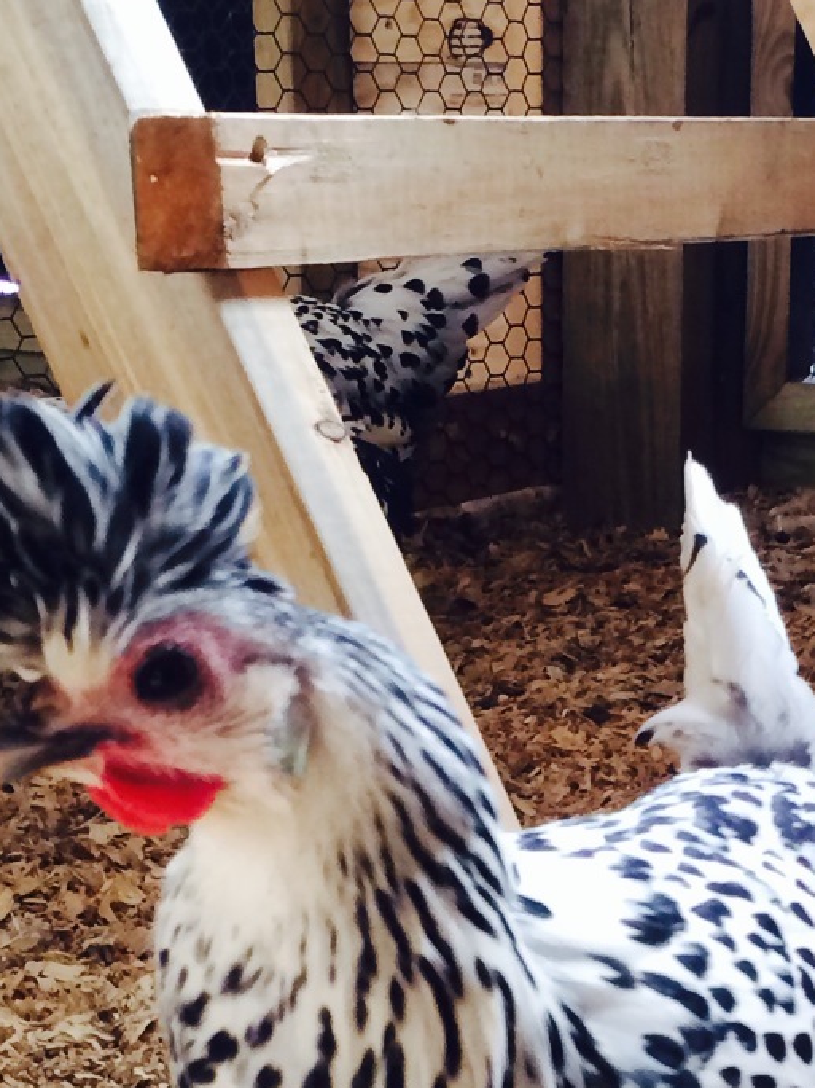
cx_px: 659
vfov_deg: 21.2
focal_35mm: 90
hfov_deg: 16.3
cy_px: 1018
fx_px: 2826
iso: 80
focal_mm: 4.12
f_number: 2.2
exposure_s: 1/30
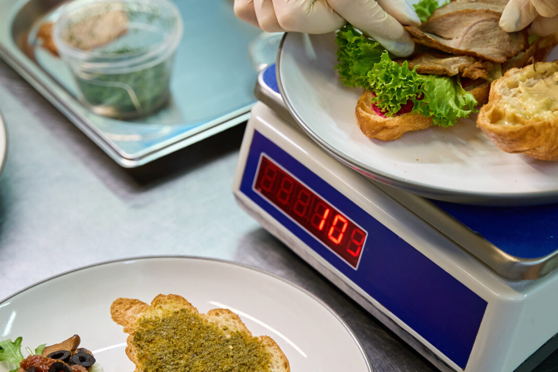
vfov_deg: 14.0
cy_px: 228
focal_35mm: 98
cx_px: 337
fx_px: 1518
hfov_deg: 20.8
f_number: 2.8
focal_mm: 51.5
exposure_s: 1/250
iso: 640
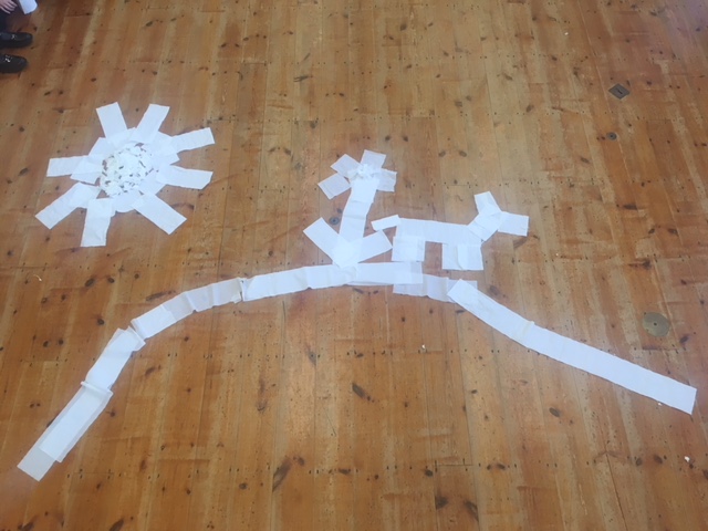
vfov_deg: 48.2
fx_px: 593
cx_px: 354
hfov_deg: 61.7
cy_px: 266
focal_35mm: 29
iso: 32
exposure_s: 1/33
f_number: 2.2
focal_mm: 4.15
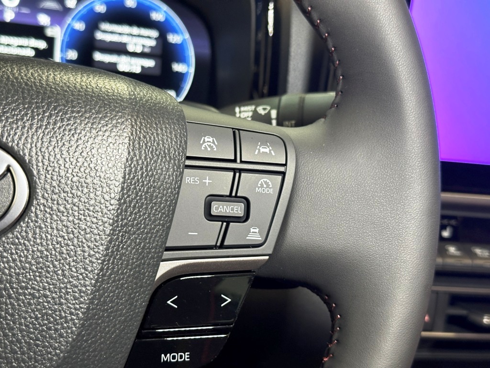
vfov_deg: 30.3
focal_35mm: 48
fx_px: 679
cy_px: 184
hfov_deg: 39.7
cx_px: 245
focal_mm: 6.86
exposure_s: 1/40
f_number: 1.78
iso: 400
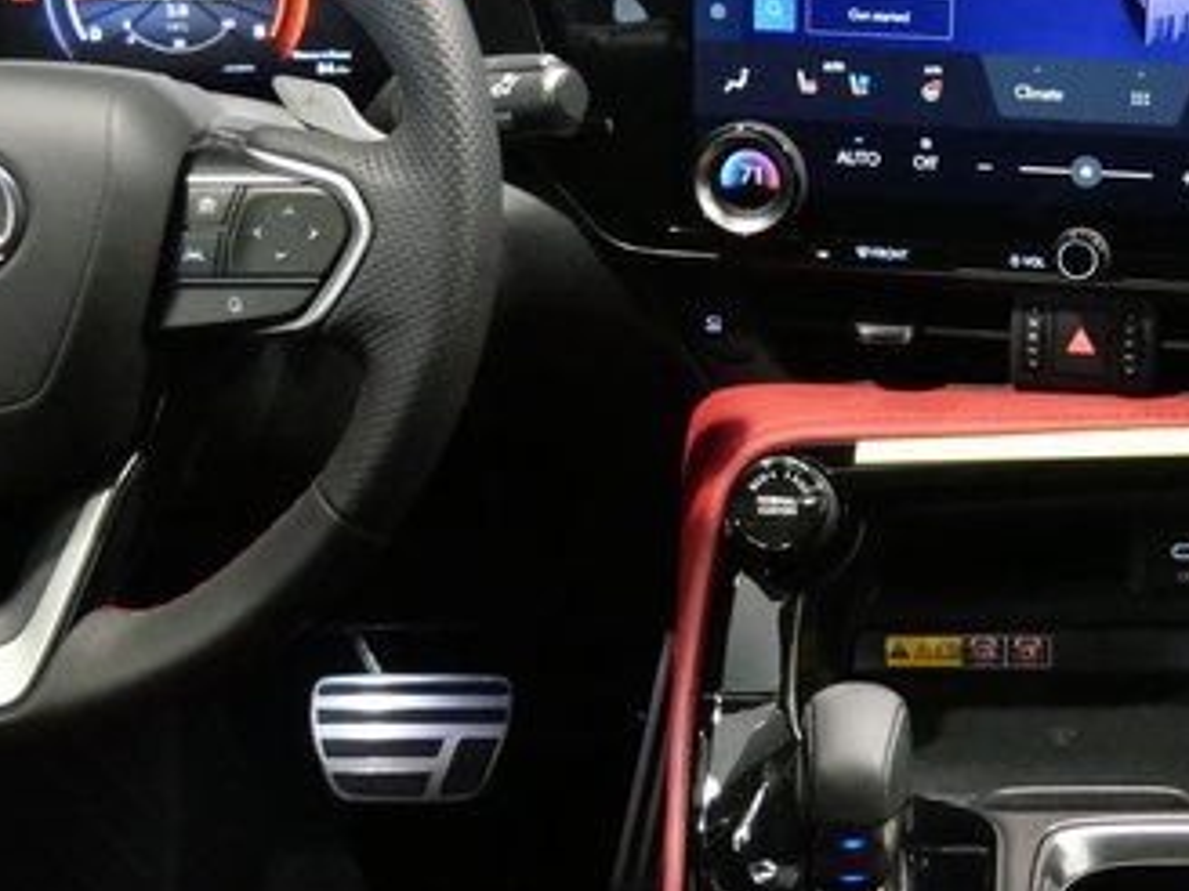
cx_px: 1058
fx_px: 2576
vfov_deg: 19.4
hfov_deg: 25.2
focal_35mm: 75
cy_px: 181
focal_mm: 12
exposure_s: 1/13
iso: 3200
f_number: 3.5
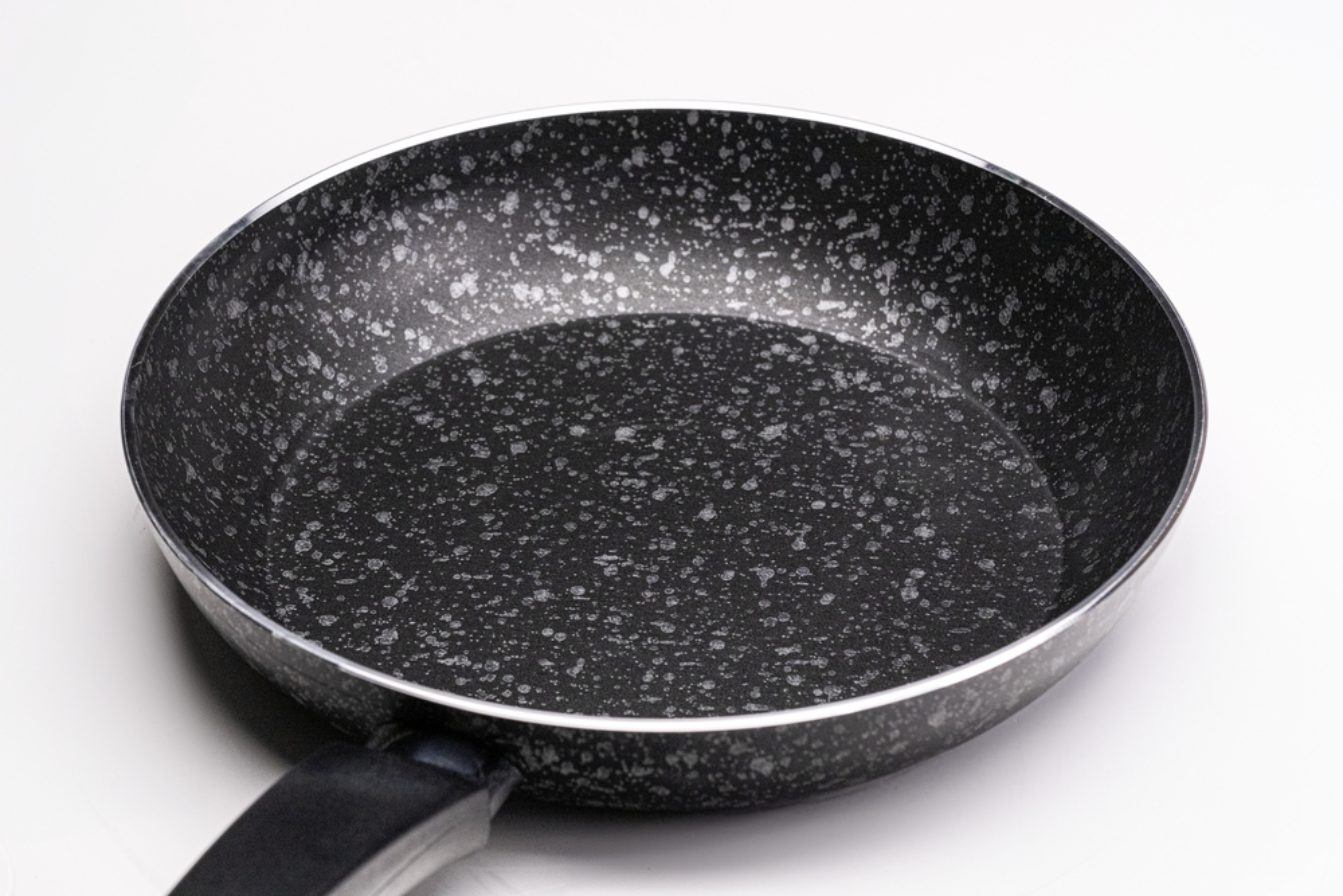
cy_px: 448
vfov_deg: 11.4
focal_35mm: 120
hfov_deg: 17.1
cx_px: 672
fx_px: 4477
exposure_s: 1/125
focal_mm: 80
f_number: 8
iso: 640
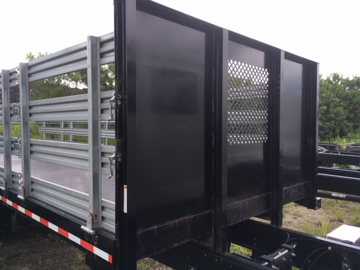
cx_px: 180
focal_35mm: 29
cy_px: 135
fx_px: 302
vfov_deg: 48.2
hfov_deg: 61.7
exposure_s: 1/125
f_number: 2.2
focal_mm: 4.15
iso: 25
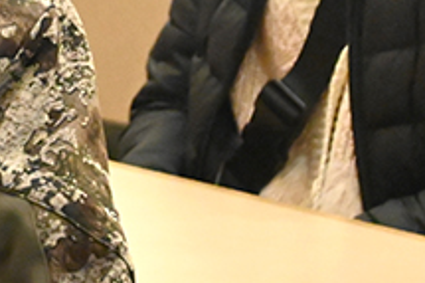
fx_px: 8894
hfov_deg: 2.7
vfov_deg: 1.8
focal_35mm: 754
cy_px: -307
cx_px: -320
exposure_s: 1/125
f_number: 5.6
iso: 12800
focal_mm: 135
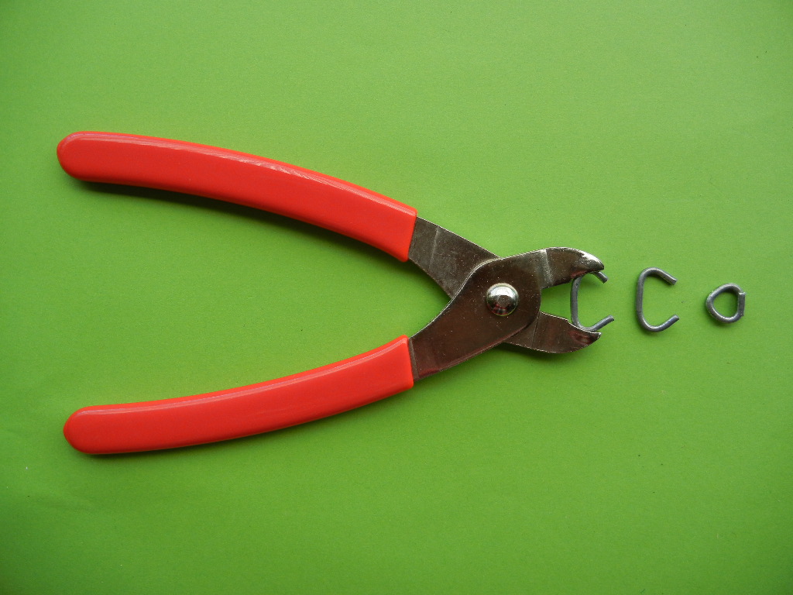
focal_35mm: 30
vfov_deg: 46.8
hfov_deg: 60.0
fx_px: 687
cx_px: 396
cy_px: 298
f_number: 3.5
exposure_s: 1/40.5
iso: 160
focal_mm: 5.4
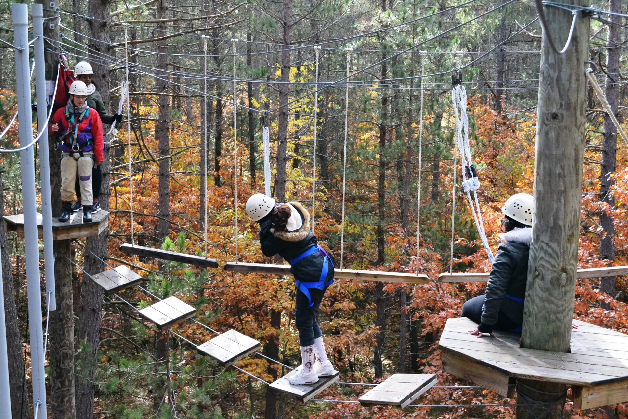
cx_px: 314
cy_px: 210
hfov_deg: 46.4
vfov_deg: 31.9
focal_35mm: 42
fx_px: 733
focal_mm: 28
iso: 3200
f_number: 6.3
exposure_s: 1/1000
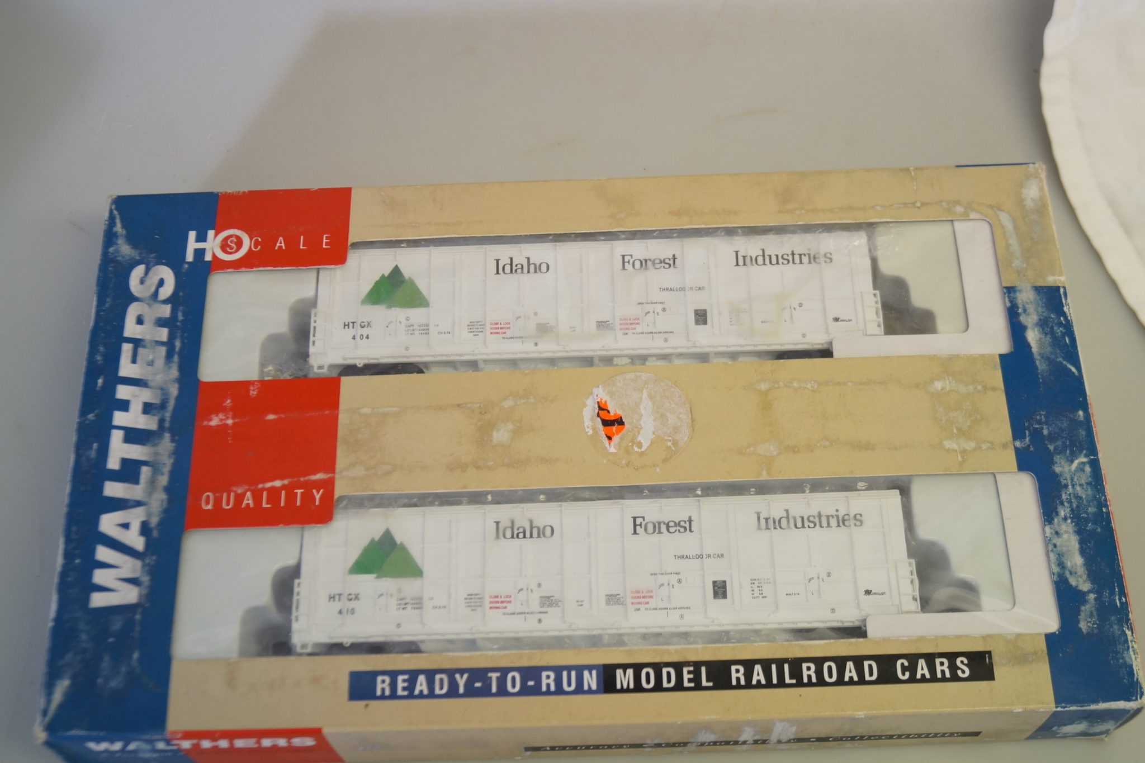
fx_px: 1431
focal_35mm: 45
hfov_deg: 43.6
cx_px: 572
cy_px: 382
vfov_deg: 29.9
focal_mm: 30
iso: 400
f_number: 4.5
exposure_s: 1/160
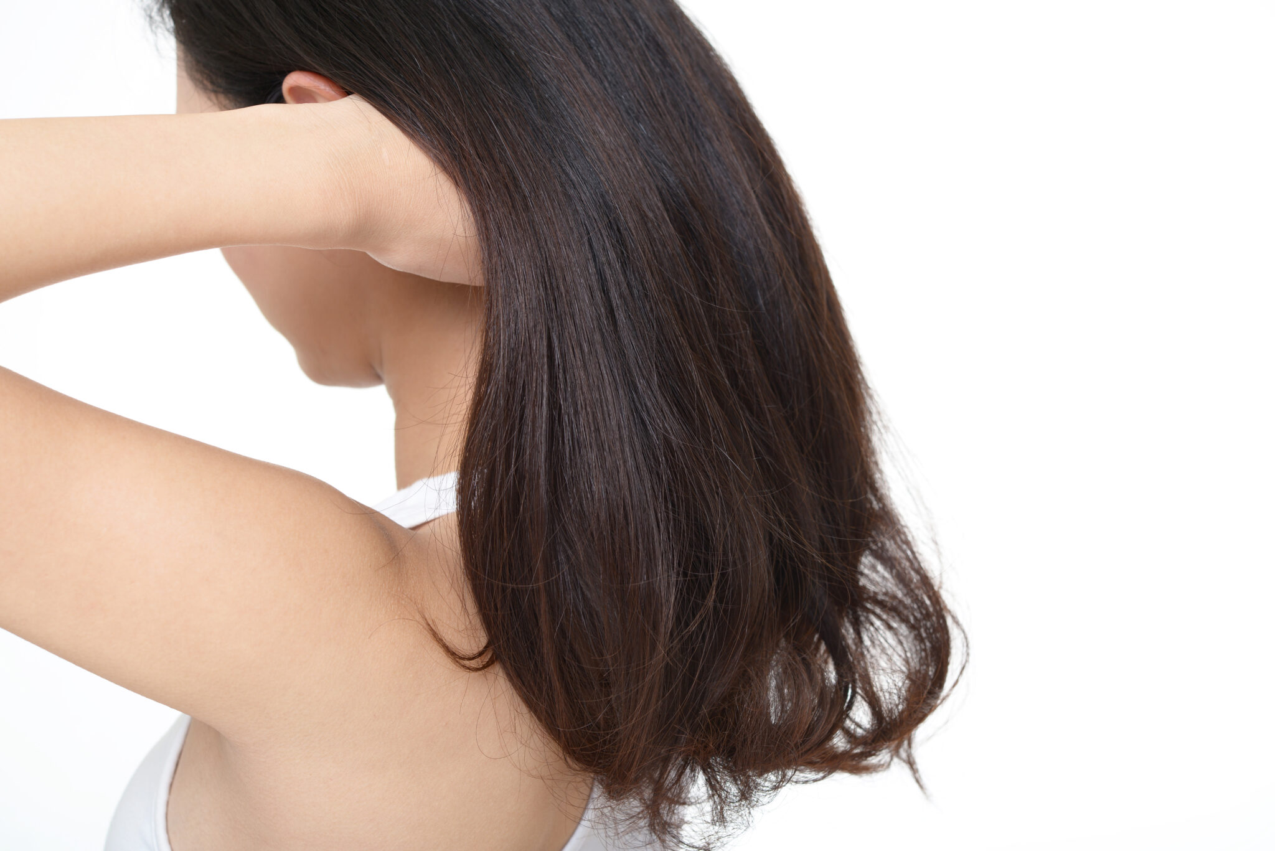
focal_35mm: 60
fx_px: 2126
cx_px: 638
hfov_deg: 33.4
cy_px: 426
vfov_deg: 22.6
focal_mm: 60
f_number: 6.3
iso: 125
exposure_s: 1/250
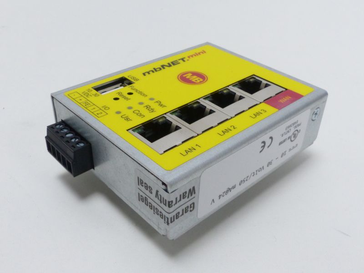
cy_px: 136
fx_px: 400
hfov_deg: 49.0
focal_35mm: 38
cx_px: 182
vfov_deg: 37.7
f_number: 6.3
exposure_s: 1/30
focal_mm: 6.8
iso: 400
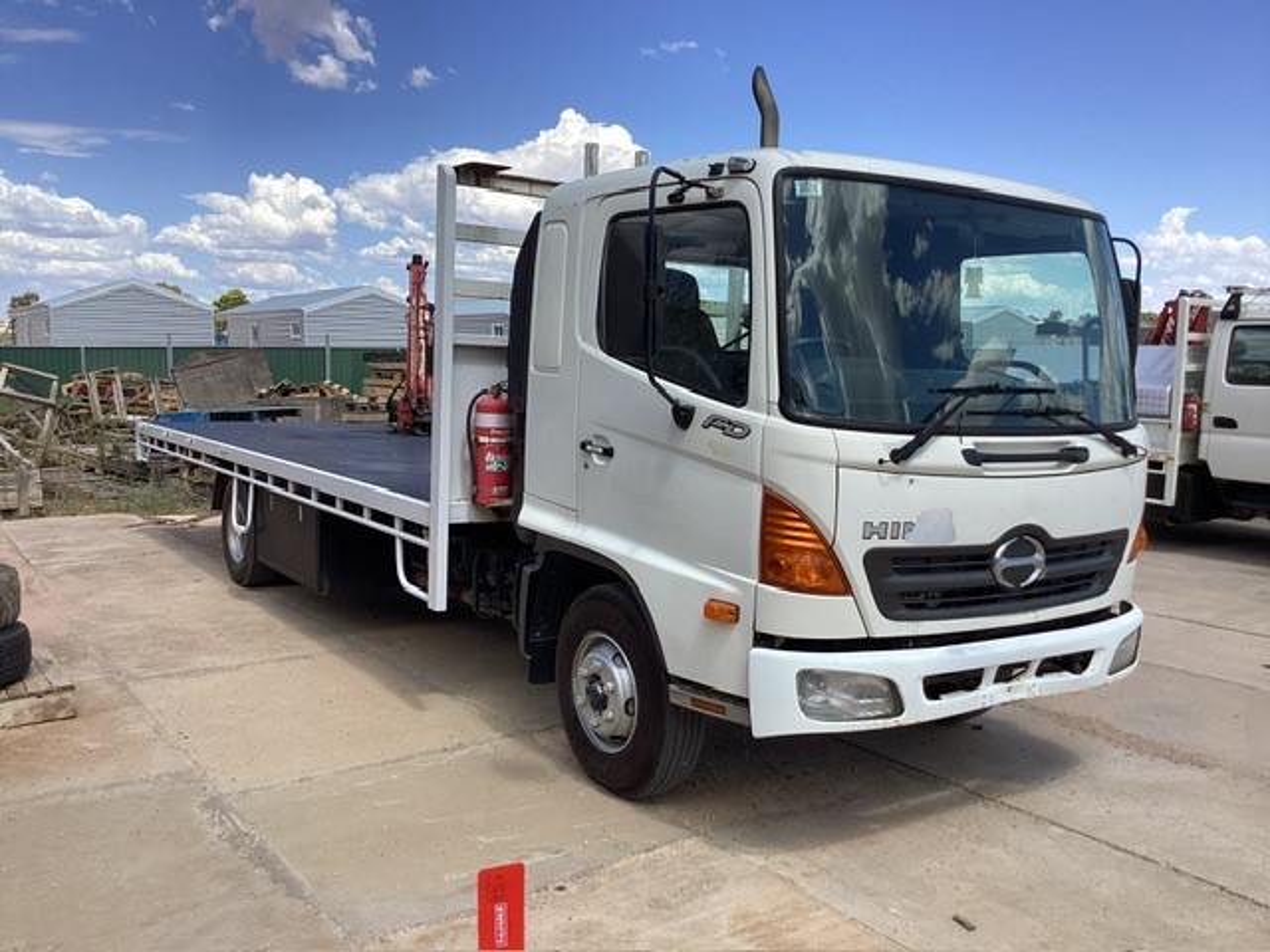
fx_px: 1137
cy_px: 476
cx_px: 635
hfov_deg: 58.4
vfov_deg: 45.4
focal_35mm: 31
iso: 25
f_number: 2.4
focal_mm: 3.3
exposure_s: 1/1335
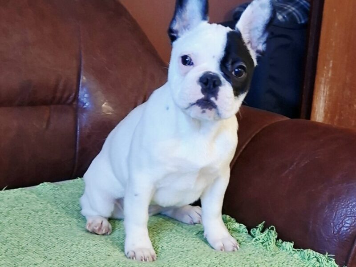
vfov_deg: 58.9
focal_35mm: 23
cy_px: 134
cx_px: 178
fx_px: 237
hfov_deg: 73.9
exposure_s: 1/25
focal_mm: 5.54
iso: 400
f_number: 1.8
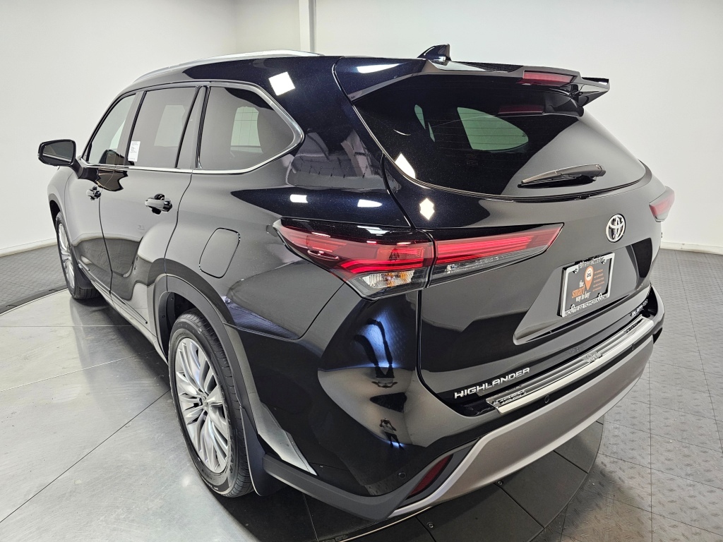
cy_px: 271
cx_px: 362
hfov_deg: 73.9
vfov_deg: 58.9
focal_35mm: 23
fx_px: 480
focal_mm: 6.3
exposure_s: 1/40
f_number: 1.7
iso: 500
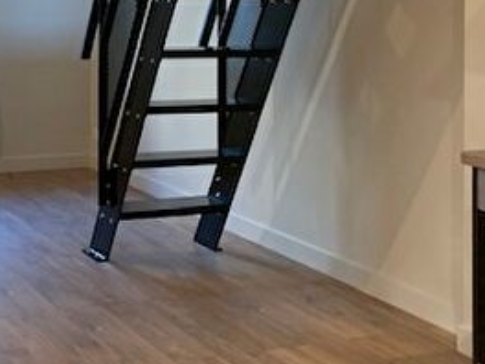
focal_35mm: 69
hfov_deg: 26.9
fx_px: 967
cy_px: -38
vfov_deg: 20.3
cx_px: 18
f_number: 1.8
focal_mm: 4.25
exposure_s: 1/50
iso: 250
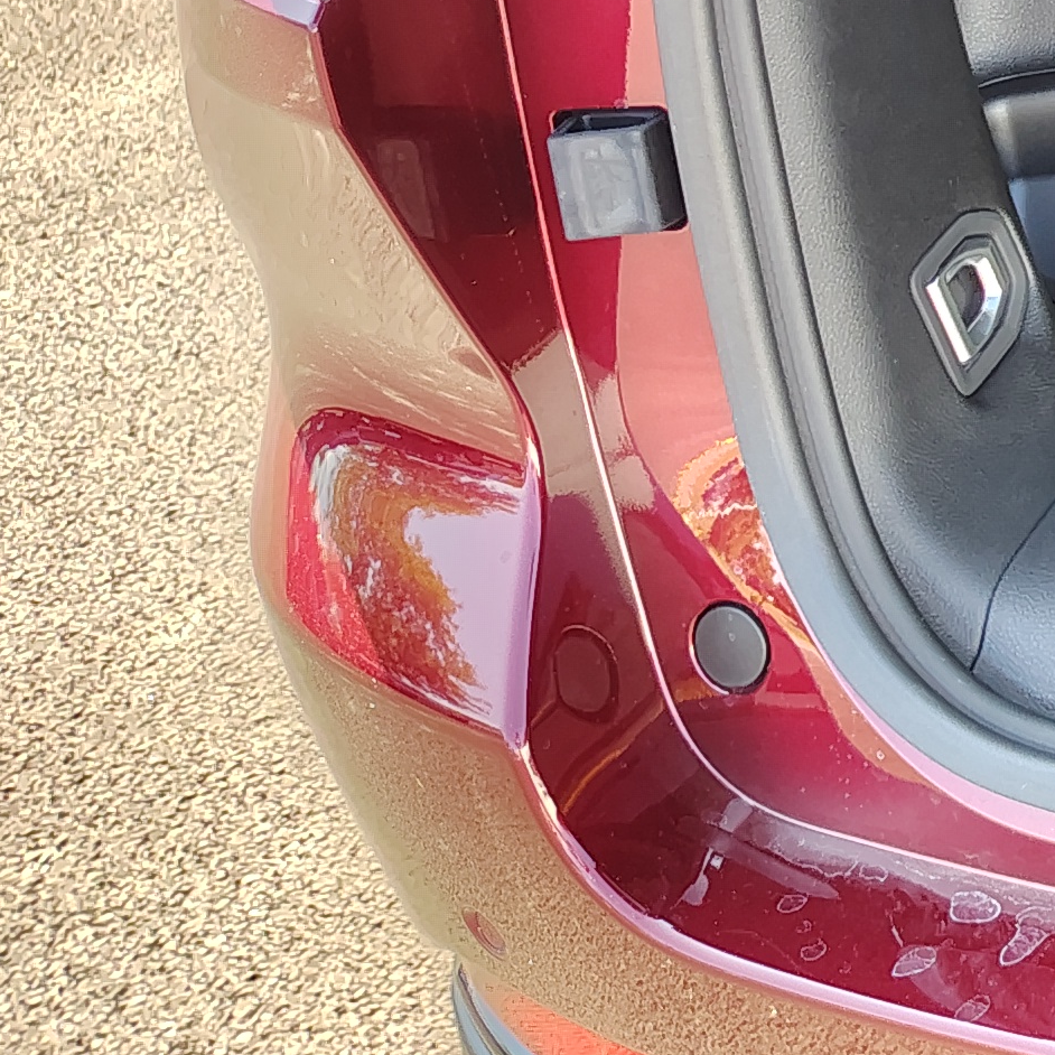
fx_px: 3172
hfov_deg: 15.0
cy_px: -250
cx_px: 2173
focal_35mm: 92
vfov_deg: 17.9
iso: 984
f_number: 1.8
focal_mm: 5.56
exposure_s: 1/120
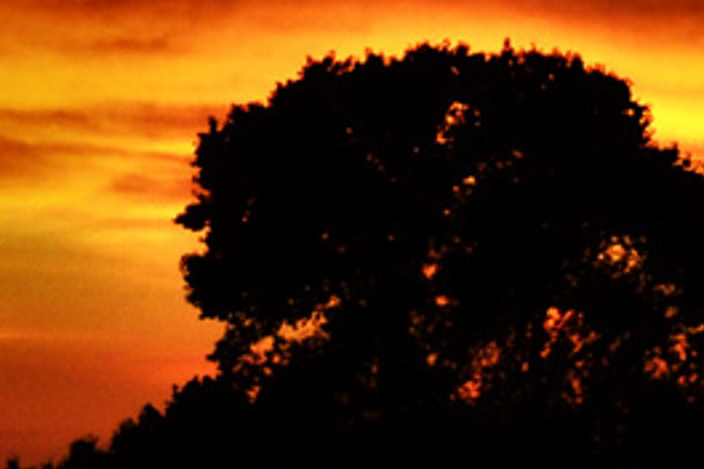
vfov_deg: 2.9
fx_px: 9347
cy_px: -664
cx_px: 584
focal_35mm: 478
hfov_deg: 4.3
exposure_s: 1/100
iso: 400
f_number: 9
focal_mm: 52
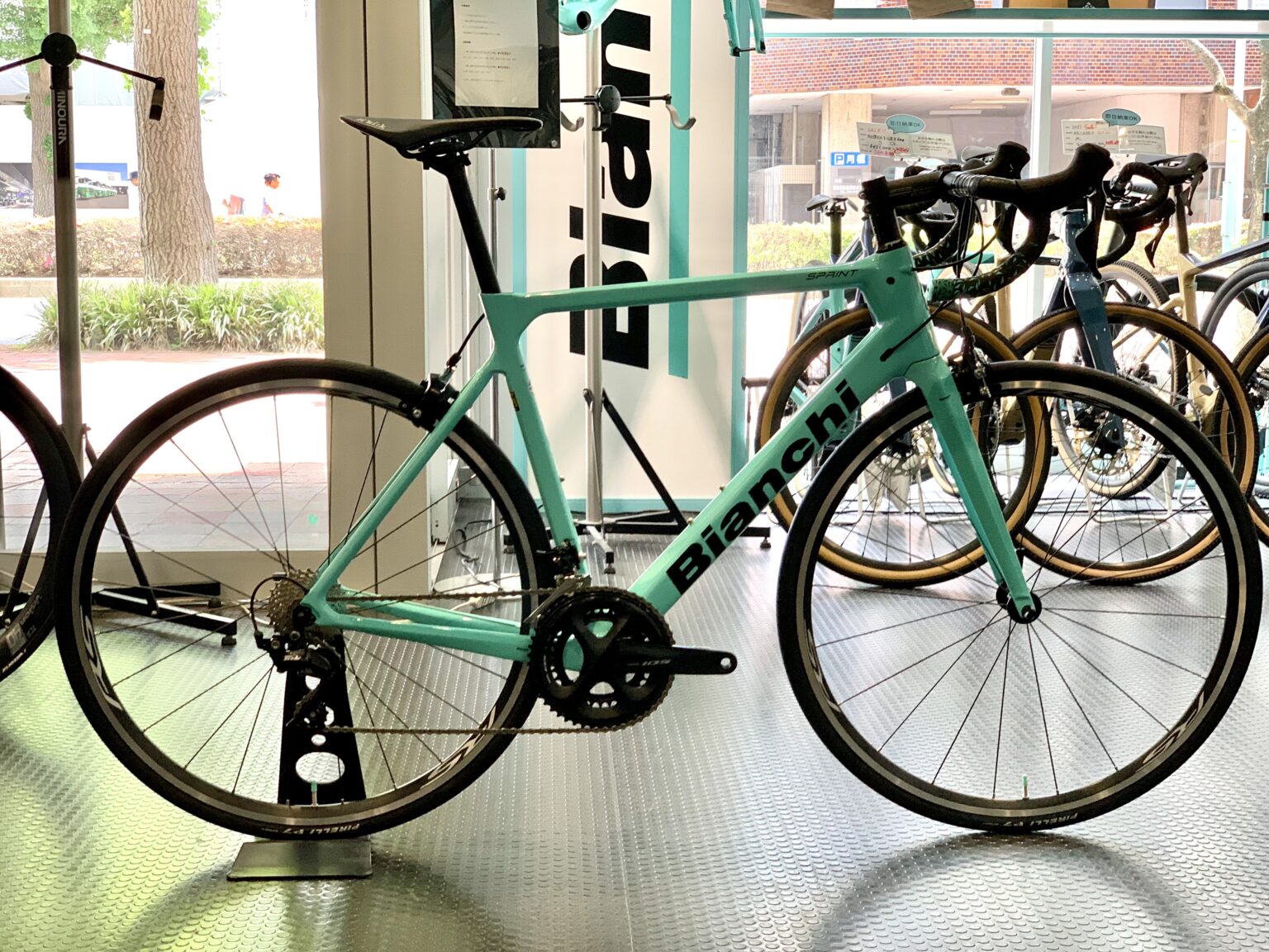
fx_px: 1906
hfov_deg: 36.8
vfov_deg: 28.0
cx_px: 634
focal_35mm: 52
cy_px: 476
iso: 100
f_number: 2.4
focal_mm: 6
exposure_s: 1/122
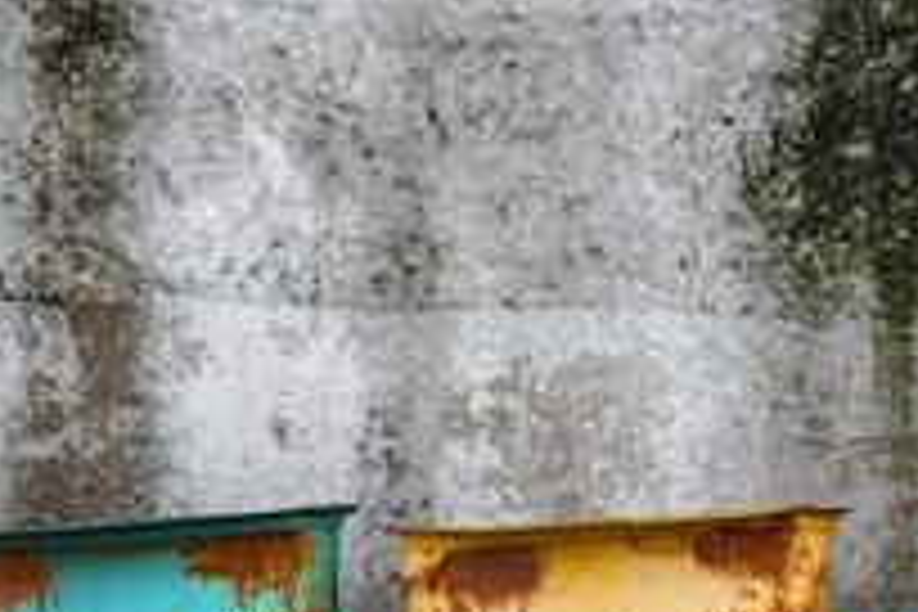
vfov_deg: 6.2
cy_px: 716
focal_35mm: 221
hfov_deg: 9.3
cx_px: 729
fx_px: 5635
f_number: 4.5
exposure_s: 1/100
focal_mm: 50
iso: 100
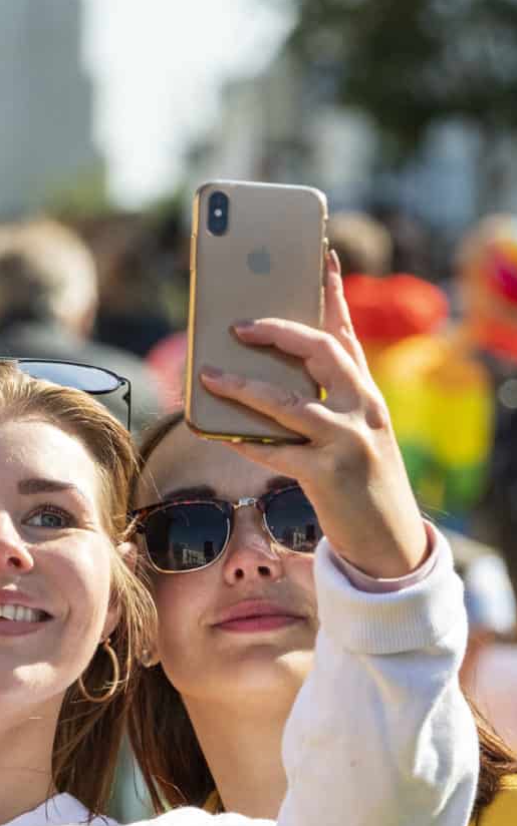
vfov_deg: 3.9
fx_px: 11993
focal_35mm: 532
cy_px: 537
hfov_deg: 2.5
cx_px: 206
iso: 400
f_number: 5.6
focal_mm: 140
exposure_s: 1/750
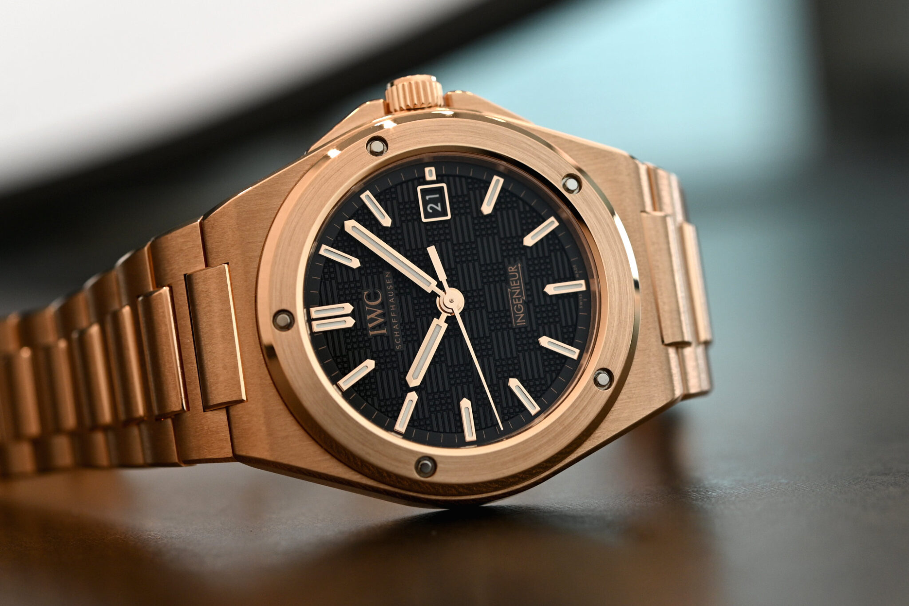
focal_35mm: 60
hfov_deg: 33.4
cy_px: 303
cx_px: 454
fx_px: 1515
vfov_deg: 22.6
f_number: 6.3
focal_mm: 60
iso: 400
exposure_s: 1/80
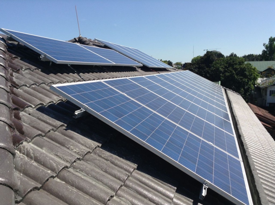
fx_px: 262
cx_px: 138
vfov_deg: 42.8
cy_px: 102
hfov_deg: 55.4
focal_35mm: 33
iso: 32
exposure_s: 1/1348
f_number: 2.4
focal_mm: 3.3
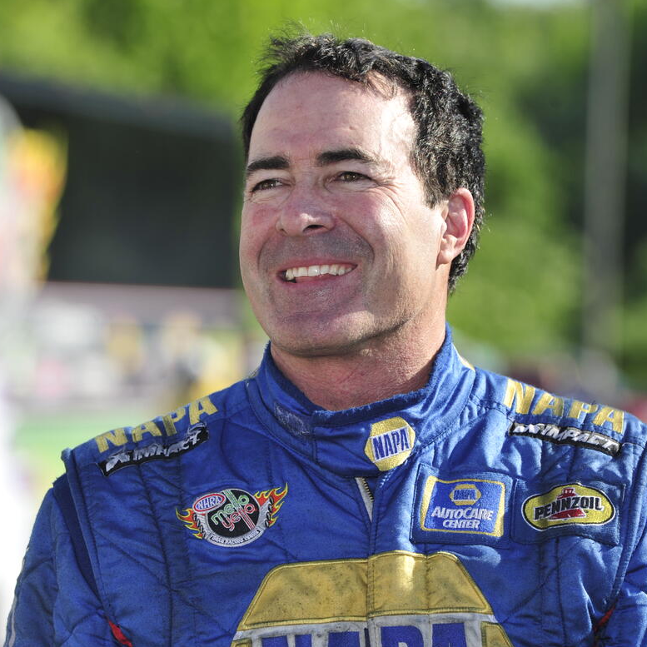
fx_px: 5921
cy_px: 338
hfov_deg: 6.3
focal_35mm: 280
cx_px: 376
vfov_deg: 6.3
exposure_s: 1/500
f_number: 5.6
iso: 200
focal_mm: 200
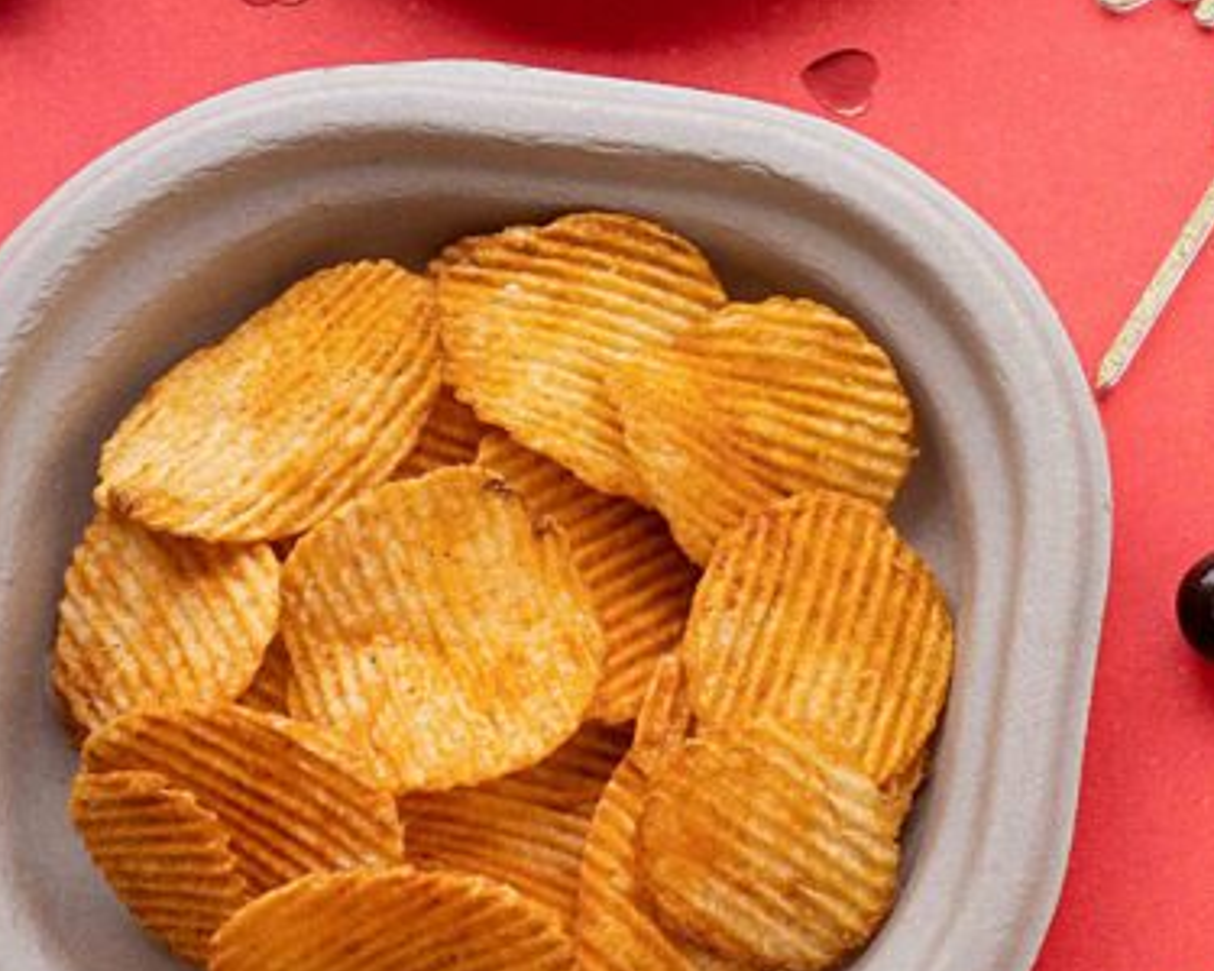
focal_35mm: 227
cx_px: 1981
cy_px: 23
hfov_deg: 8.3
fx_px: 8156
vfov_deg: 6.8
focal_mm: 59
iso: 100
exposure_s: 1/60
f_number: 5.6
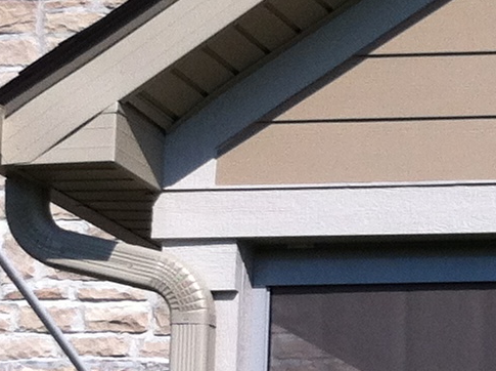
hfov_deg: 10.0
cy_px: 379
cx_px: 897
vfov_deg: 7.9
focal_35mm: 187
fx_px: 2675
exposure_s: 1/1508
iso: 80
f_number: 2.8
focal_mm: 3.85
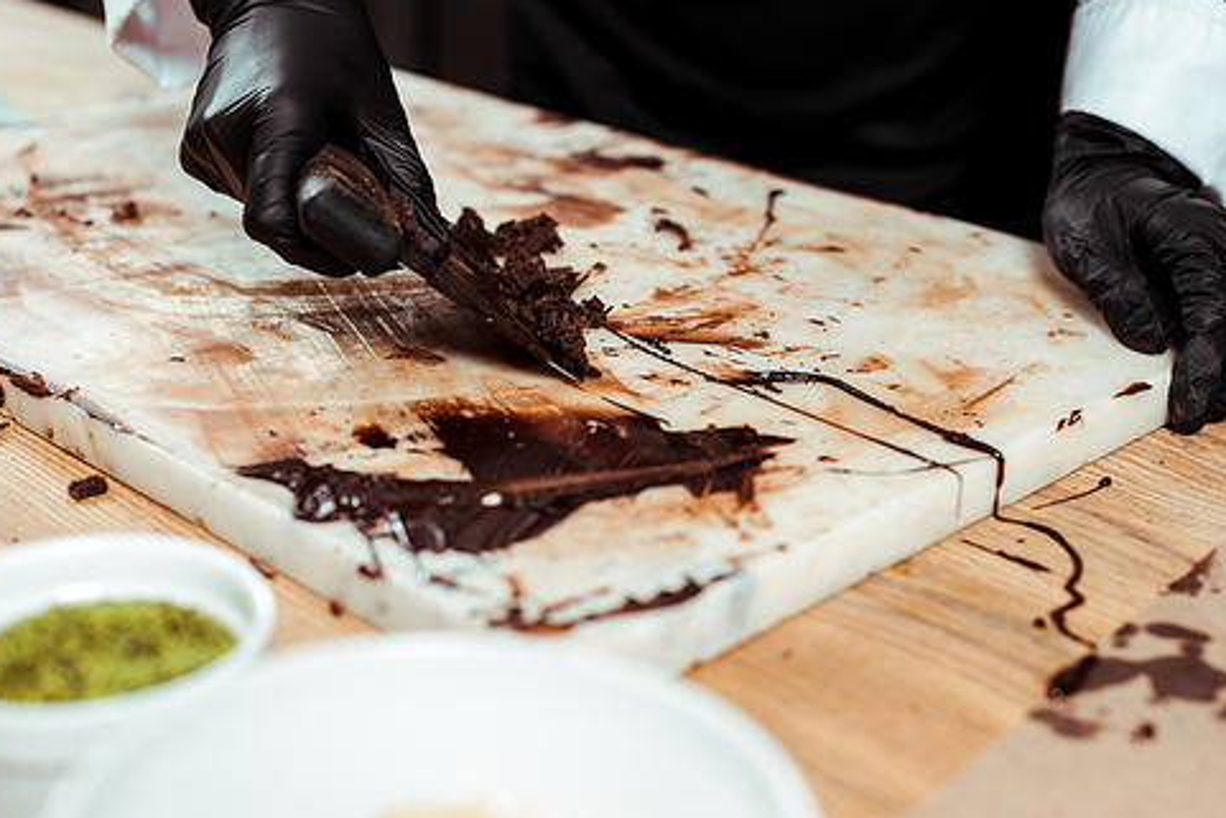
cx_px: 604
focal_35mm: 52
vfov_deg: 26.0
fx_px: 1771
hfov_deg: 38.2
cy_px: 400
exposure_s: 1/200
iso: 100
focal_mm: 50
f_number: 4
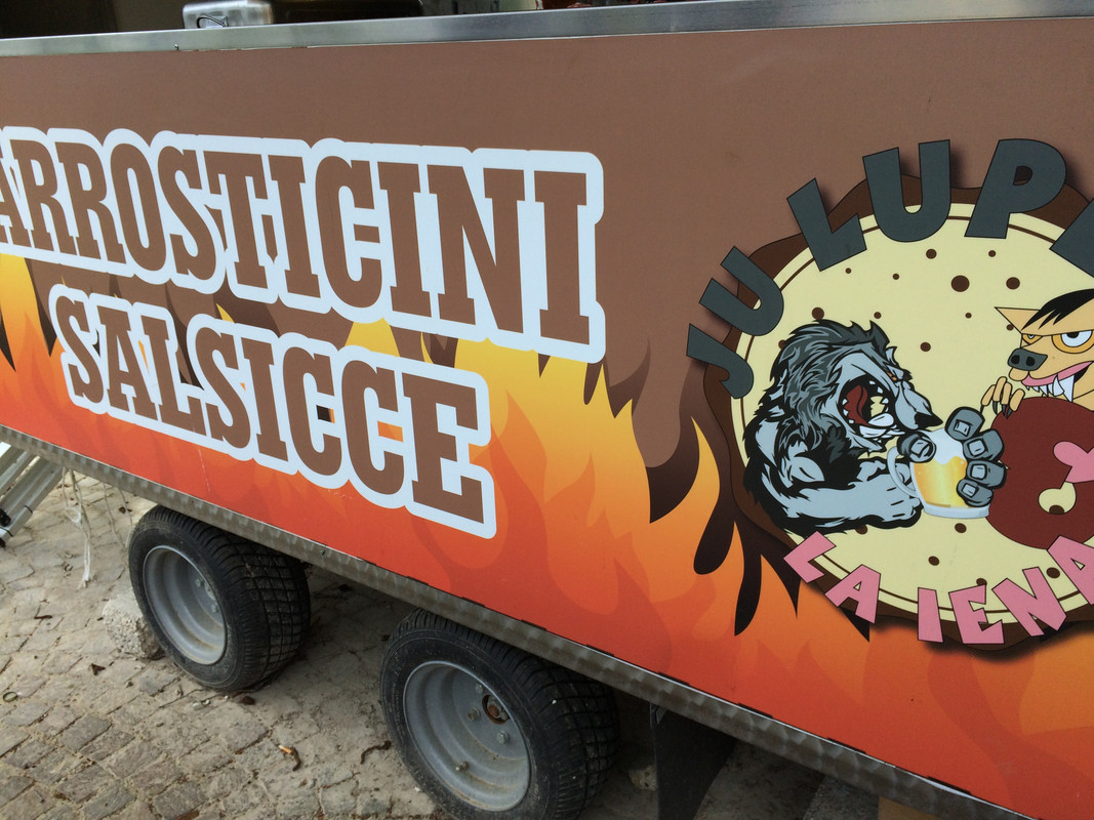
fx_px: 916
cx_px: 547
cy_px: 410
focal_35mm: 29
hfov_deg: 61.7
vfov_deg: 48.2
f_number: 2.2
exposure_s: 1/595
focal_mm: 4.15
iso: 32
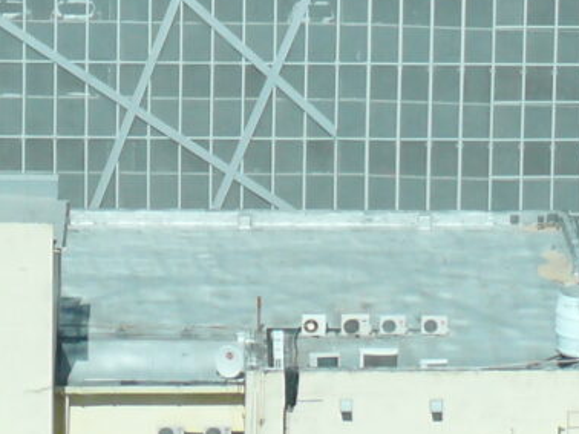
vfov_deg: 6.6
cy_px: -501
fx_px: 3627
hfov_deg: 9.1
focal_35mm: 217
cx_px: 268
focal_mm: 8.4
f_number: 5.6
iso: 100
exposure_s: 1/400
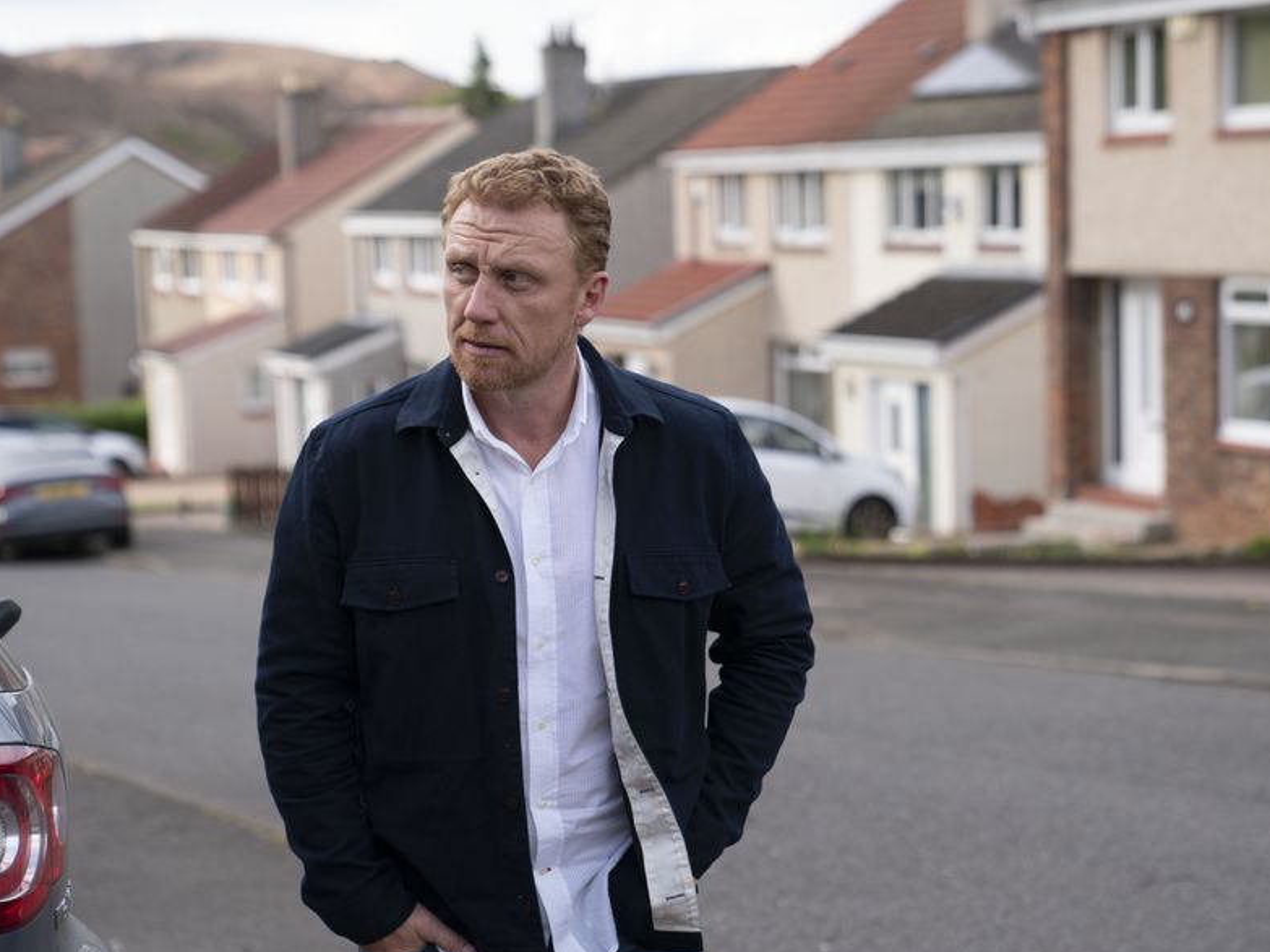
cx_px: 671
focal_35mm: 88
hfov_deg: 22.3
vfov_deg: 16.8
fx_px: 3228
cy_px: 539
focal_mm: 70
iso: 125
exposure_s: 1/500
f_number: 3.2
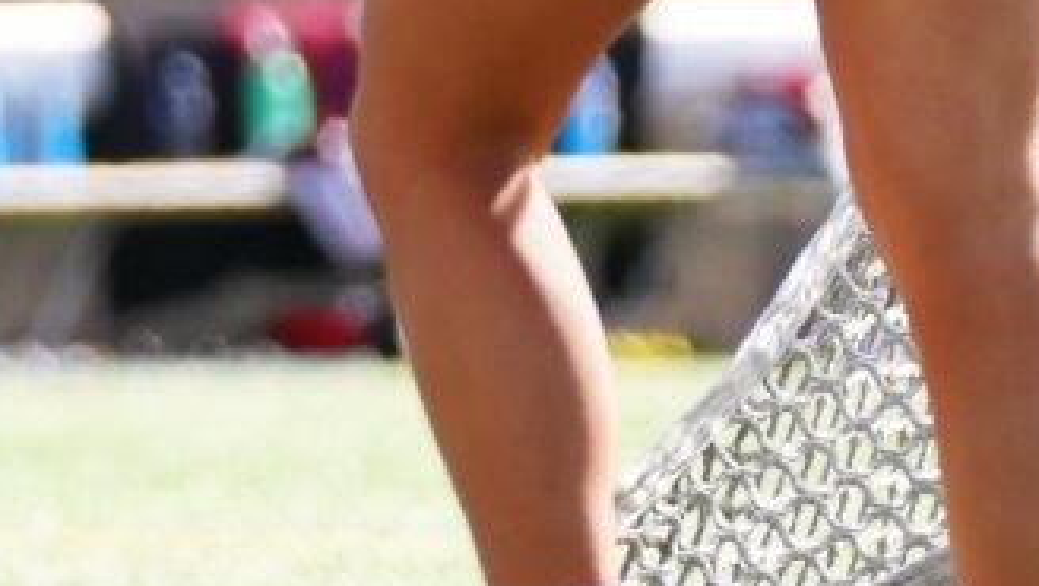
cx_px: -900
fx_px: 29029
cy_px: -801
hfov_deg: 2.0
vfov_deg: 1.2
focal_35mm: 1053
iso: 1600
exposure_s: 1/3200
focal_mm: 206
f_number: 4
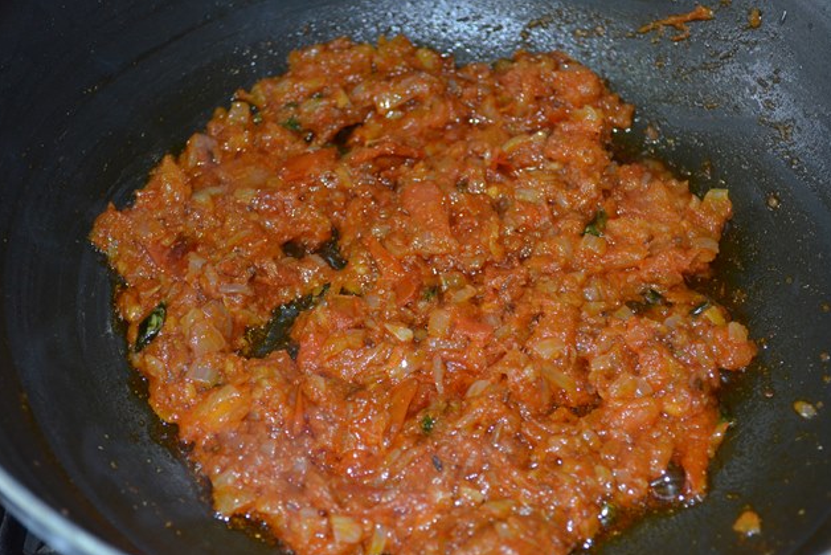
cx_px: 414
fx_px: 1408
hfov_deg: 32.9
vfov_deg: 22.3
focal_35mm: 61
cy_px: 279
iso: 2200
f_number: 5.3
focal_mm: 40
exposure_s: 1/60
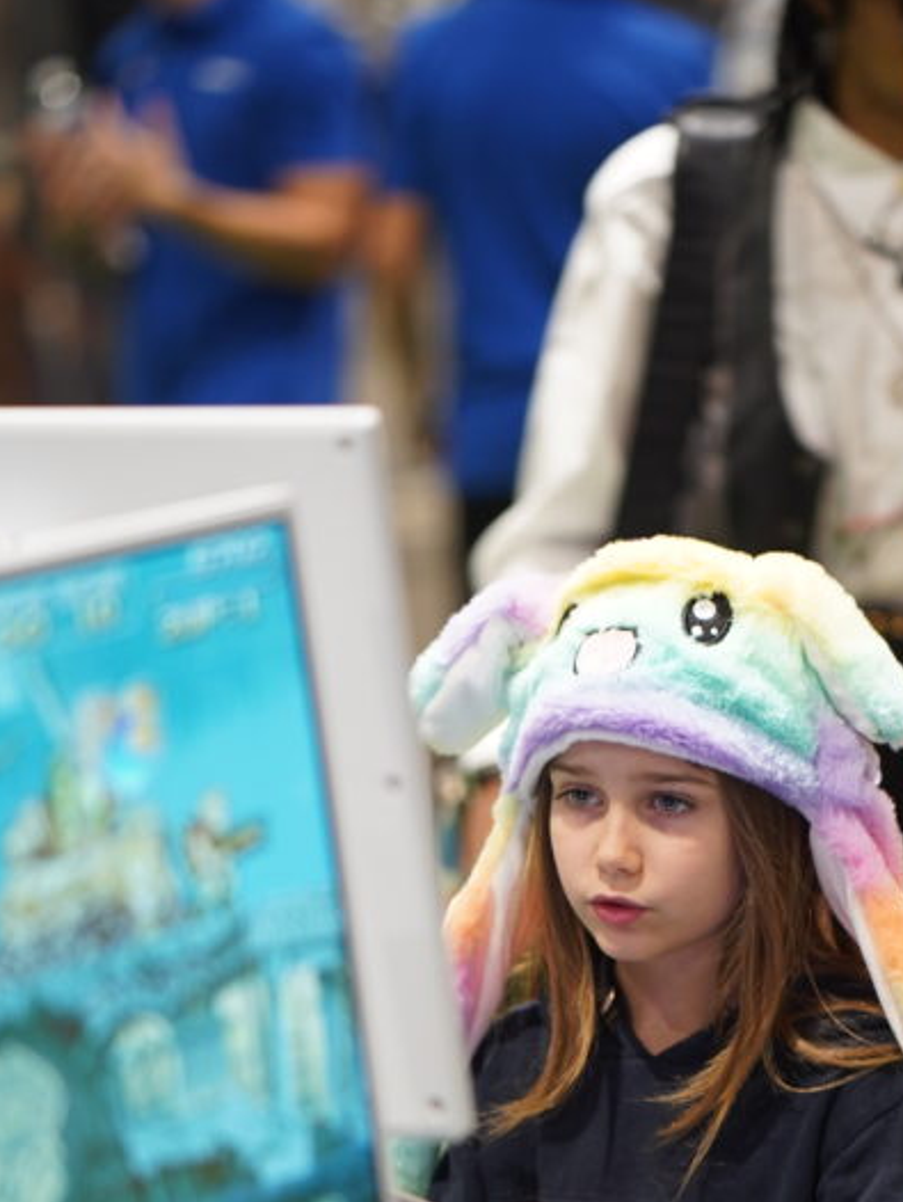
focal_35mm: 163
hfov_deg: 9.1
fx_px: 5665
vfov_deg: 12.1
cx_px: 668
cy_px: 866
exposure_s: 1/100
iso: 800
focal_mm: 85
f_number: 1.8
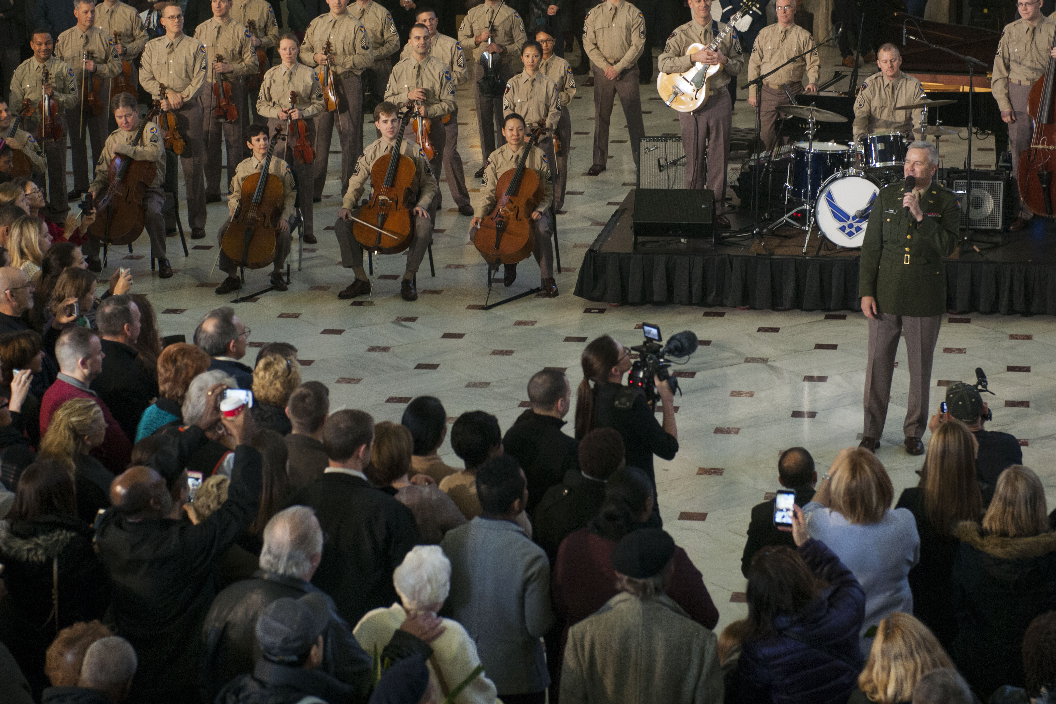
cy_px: 273
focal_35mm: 100
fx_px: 2933
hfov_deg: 20.4
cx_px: 503
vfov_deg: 13.7
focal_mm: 70
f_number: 3.5
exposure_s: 1/80
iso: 1250
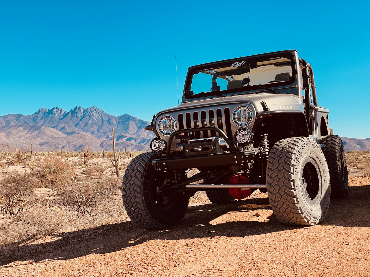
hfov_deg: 36.8
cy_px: 138
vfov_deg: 28.0
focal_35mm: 52
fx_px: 556
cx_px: 185
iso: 25
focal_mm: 6
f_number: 2
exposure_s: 1/1229
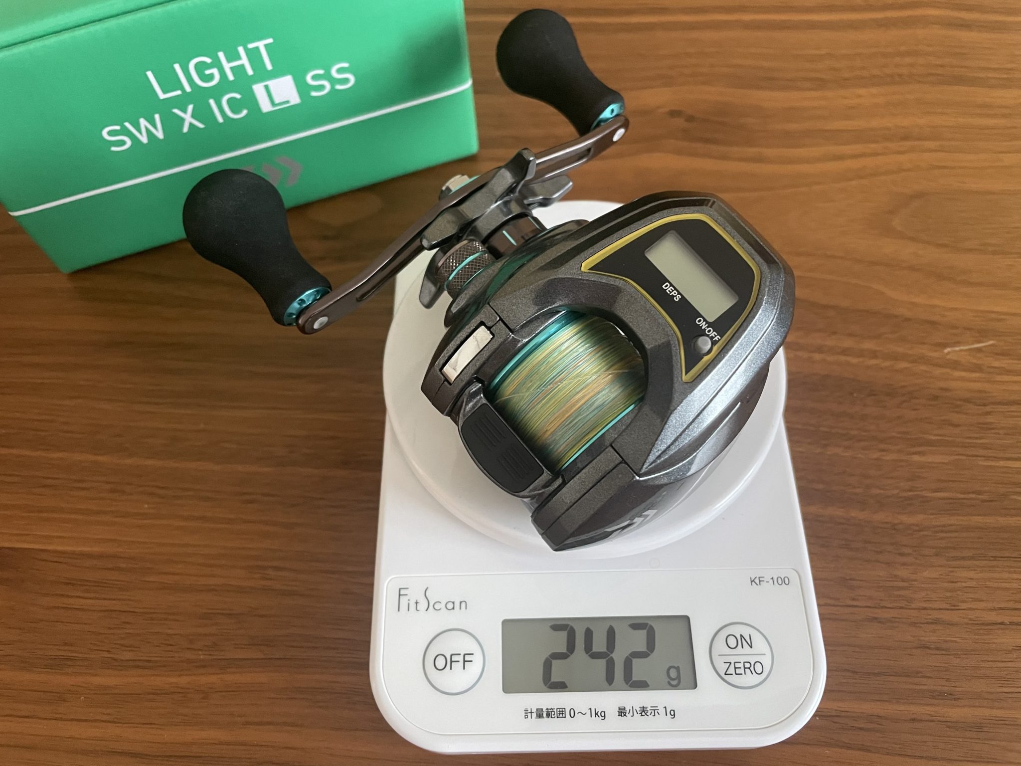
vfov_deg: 53.1
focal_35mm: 26
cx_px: 510
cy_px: 383
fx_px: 767
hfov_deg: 67.3
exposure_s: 1/60
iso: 500
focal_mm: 4.2
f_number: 1.6
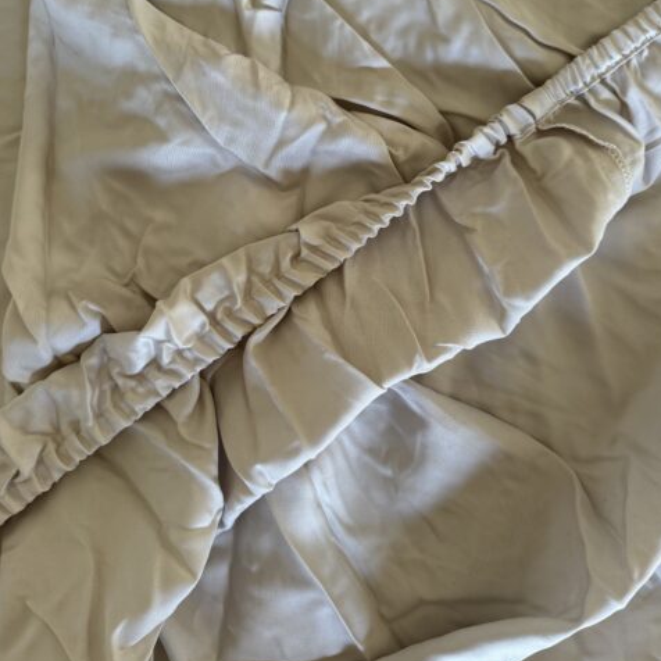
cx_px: 328
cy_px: 264
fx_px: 627
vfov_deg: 55.2
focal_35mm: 29
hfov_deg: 55.6
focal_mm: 6.76
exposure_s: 1/60
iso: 160
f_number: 1.78
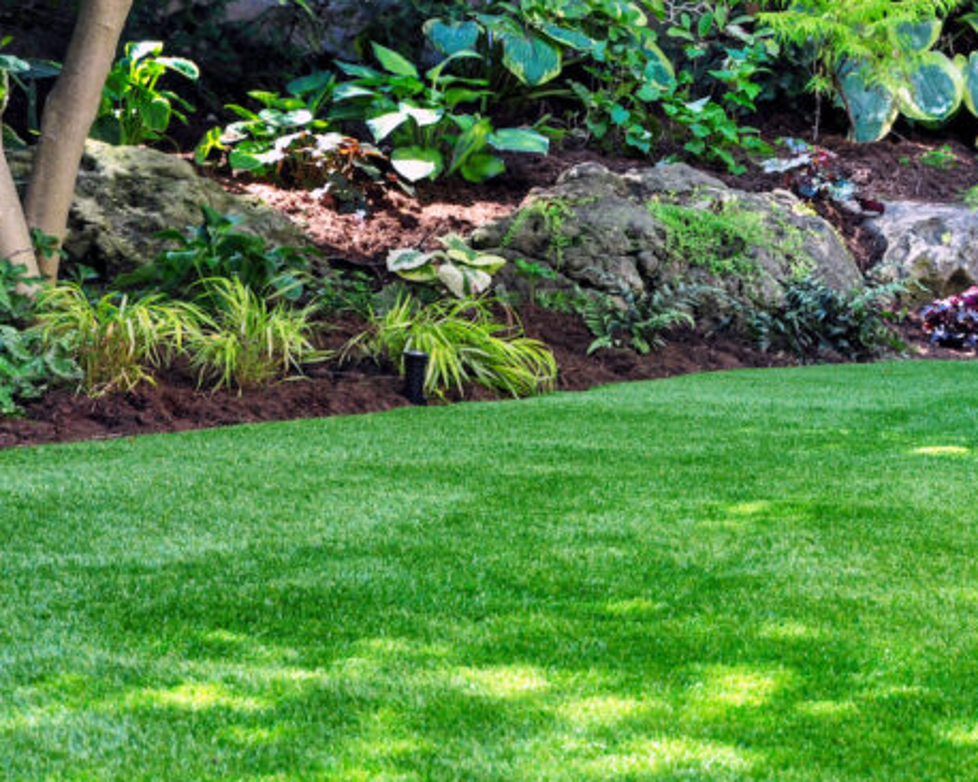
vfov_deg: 15.5
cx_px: 703
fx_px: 2864
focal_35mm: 99
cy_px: 432
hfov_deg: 19.3
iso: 450
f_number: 8
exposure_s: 1/60
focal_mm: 42
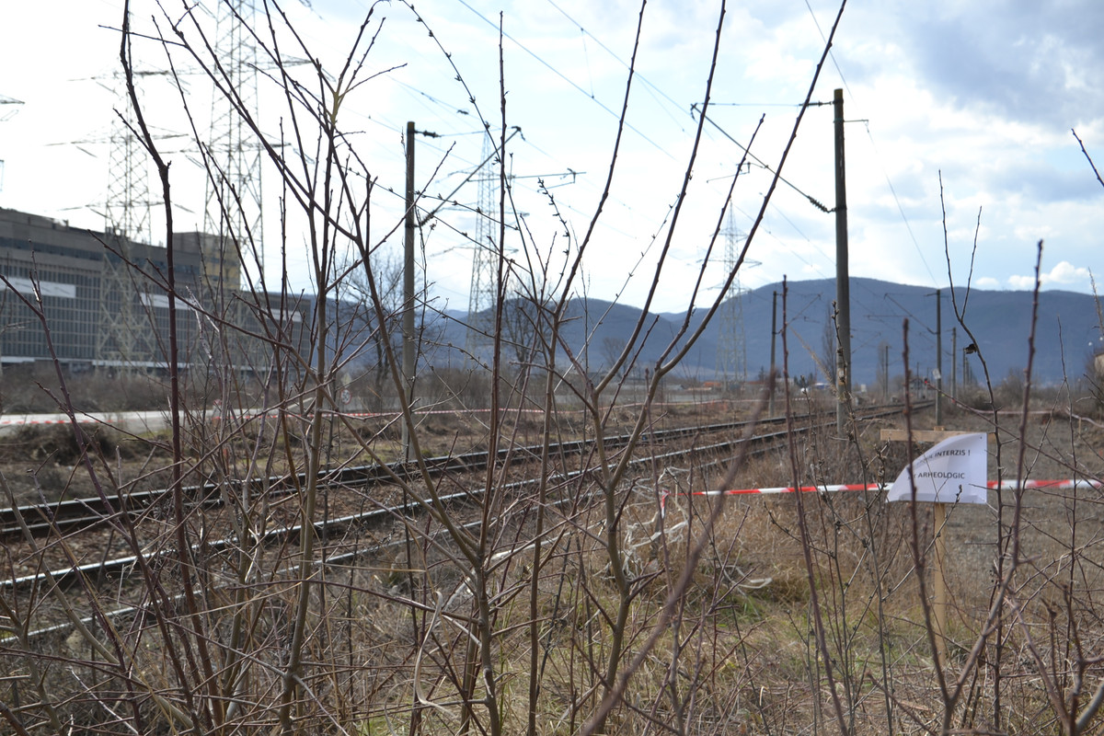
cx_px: 552
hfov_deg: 47.9
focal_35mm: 40
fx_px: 1242
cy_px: 368
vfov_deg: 33.0
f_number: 6.3
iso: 100
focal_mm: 27
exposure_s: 1/160
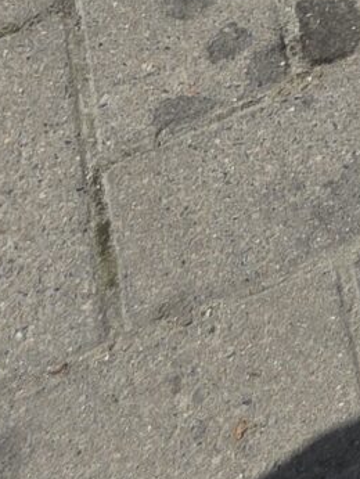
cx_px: 1090
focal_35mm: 170
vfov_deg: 9.1
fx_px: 2354
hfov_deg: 7.6
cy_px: -1012
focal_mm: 6.3
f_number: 1.7
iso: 12
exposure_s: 1/1290
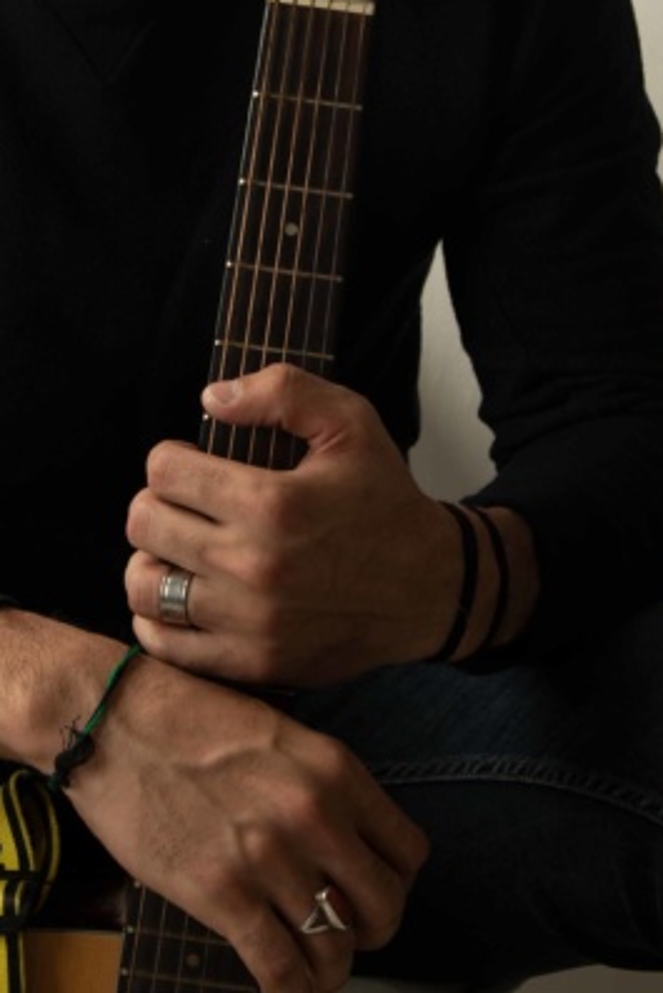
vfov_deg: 17.2
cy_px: -10
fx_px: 3201
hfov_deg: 11.8
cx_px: 178
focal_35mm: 116
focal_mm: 40
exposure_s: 1/160
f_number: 7.1
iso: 125
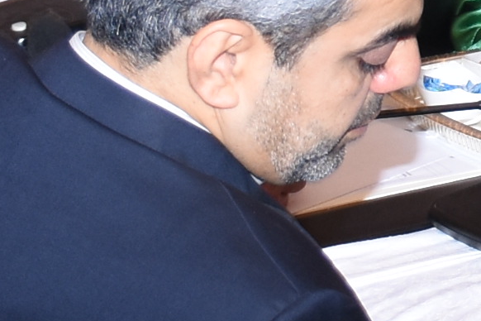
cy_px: -378
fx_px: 4957
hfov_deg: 5.4
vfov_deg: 3.7
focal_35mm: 371
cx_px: 952
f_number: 5.6
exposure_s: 1/60
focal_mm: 32
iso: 400
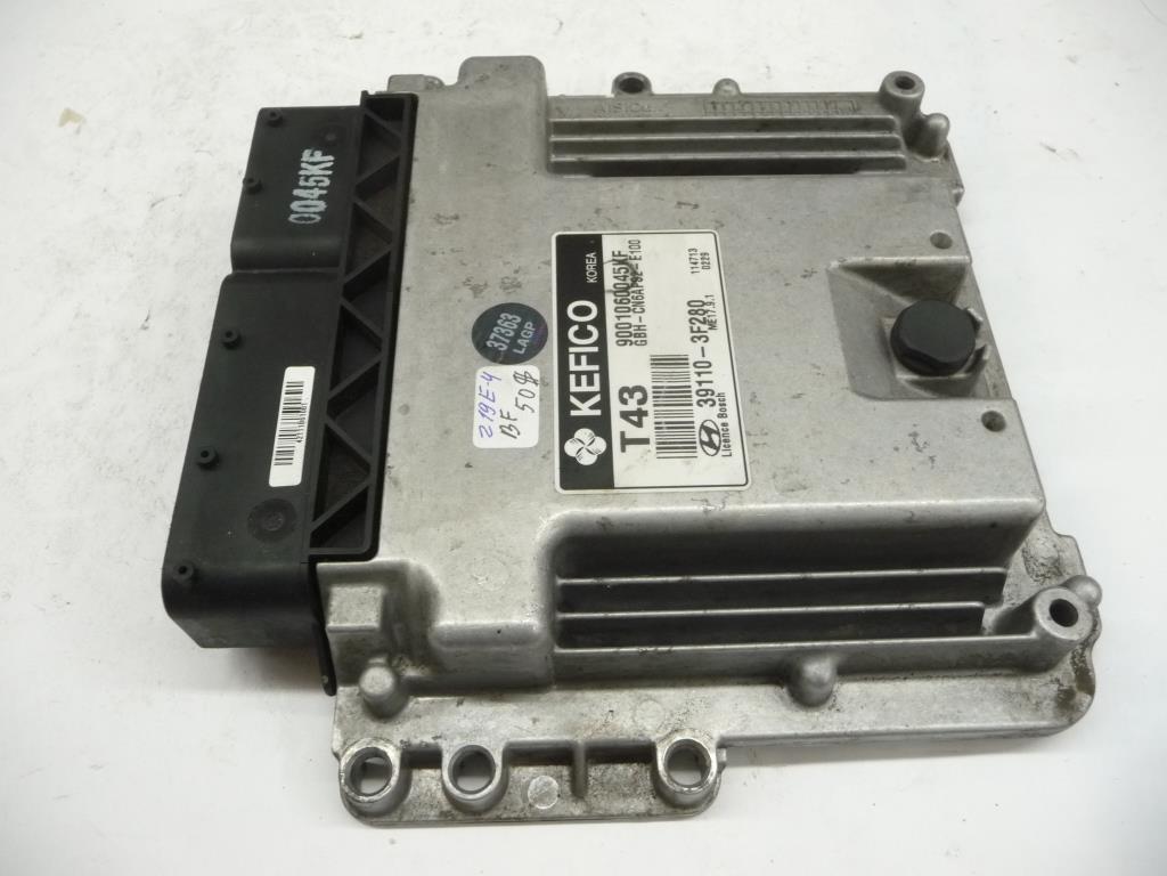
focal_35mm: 28
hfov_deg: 63.4
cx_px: 584
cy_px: 438
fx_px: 944
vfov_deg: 49.7
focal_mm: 4.7
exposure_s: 1/30
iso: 250
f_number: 3.3
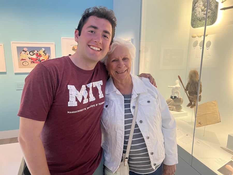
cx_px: 116
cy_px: 88
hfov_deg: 67.3
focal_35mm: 26
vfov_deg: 53.1
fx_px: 175
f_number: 1.5
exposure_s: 1/55
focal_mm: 5.7
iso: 500
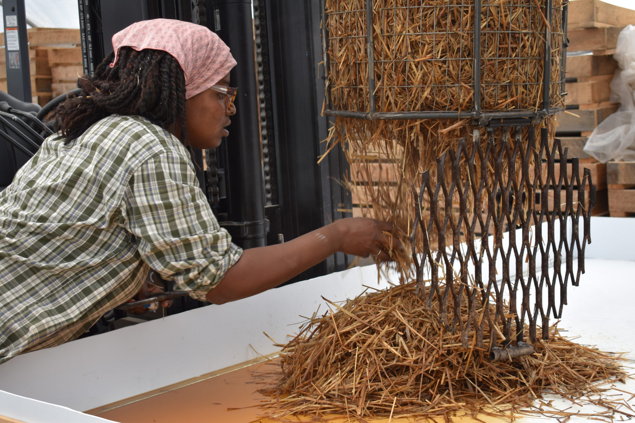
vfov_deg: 25.1
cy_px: 212
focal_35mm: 54
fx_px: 952
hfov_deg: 36.9
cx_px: 318
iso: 320
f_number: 5.6
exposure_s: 1/250
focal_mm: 36
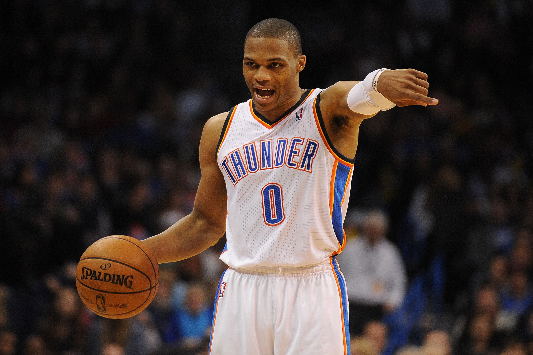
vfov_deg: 6.9
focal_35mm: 200
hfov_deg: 10.3
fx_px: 2959
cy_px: 178
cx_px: 266
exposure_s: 1/800
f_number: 2.8
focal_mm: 200
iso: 2000
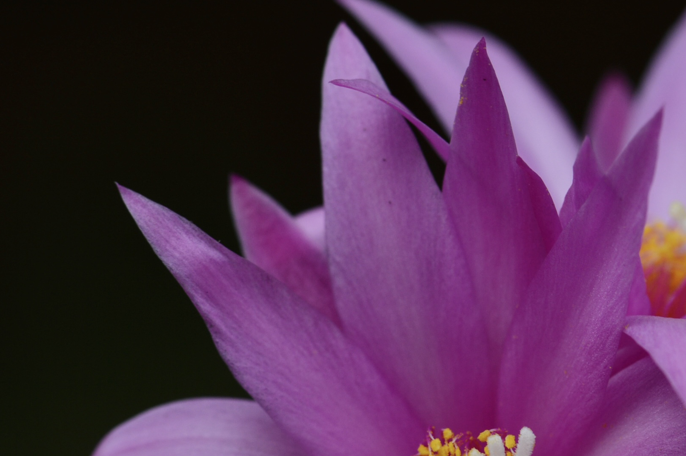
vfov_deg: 4.7
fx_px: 5596
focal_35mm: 294
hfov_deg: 7.0
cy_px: 355
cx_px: 598
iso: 110
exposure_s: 1/160
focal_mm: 105
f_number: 11
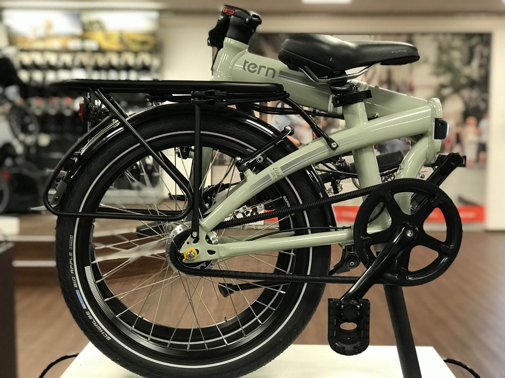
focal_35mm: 57
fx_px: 832
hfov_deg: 33.8
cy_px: 189
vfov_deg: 25.7
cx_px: 252
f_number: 2.8
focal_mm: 6.6
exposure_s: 1/50
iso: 160
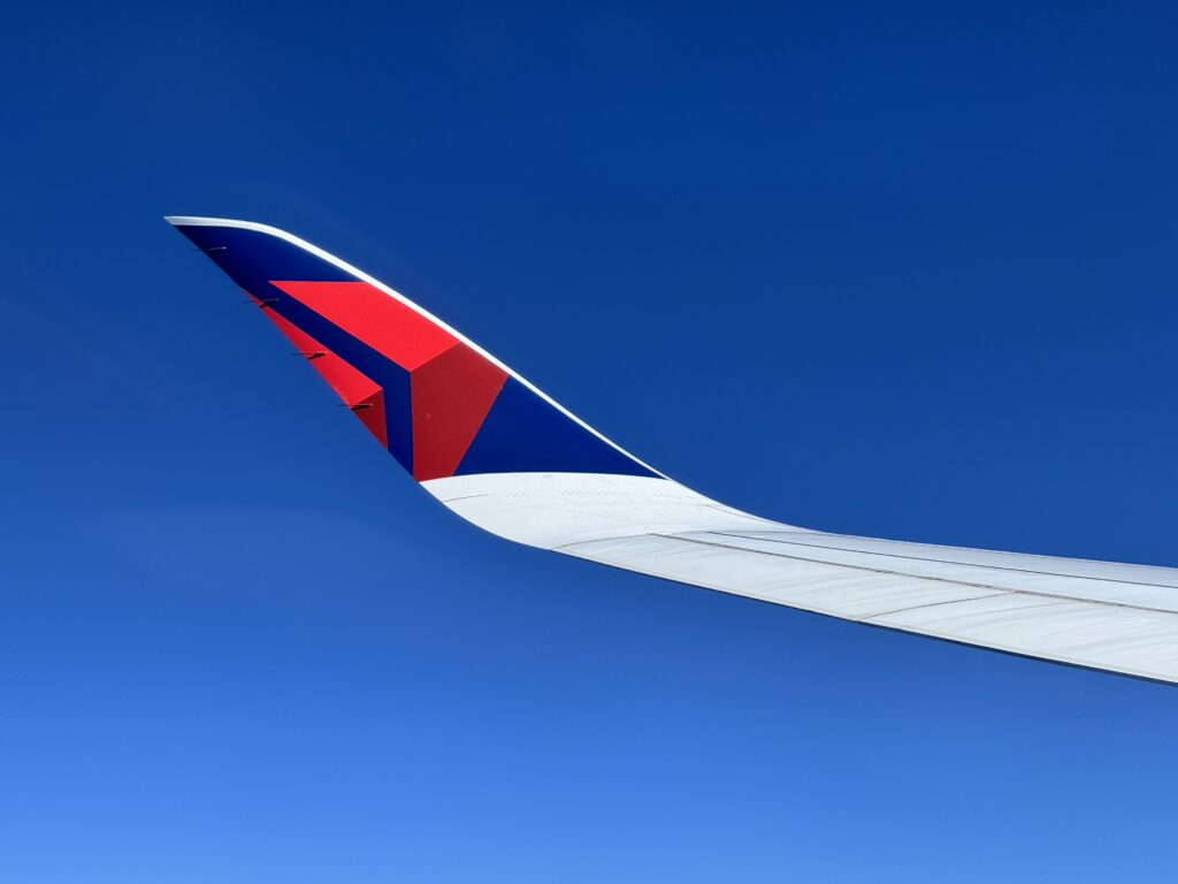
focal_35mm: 120
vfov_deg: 12.3
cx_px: 589
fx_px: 4084
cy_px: 442
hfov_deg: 16.4
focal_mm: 15.66
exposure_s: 1/1248
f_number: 2.8
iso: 50
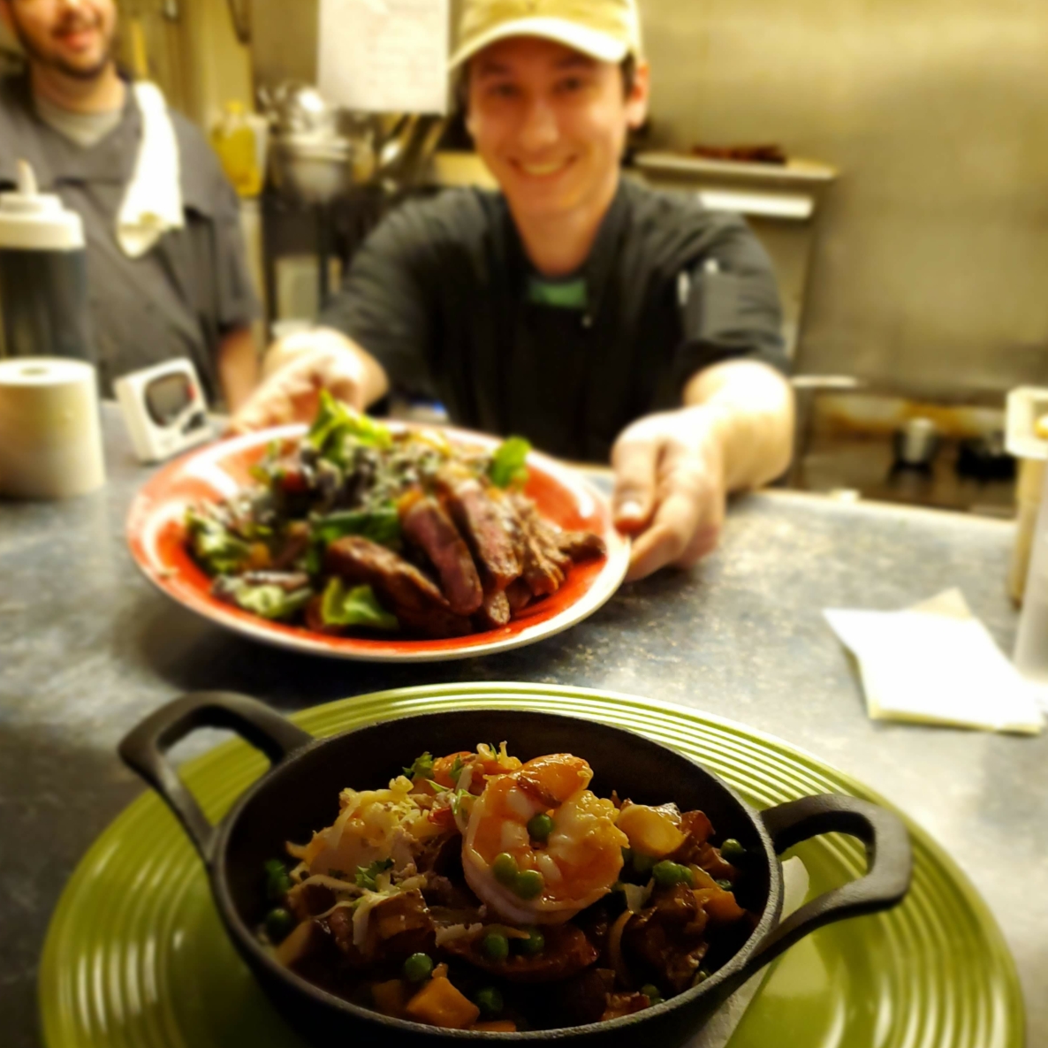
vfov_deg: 51.9
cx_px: 520
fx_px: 1062
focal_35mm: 31
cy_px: 660
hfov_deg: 52.5
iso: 320
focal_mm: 4.3
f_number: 1.5
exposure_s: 1/40
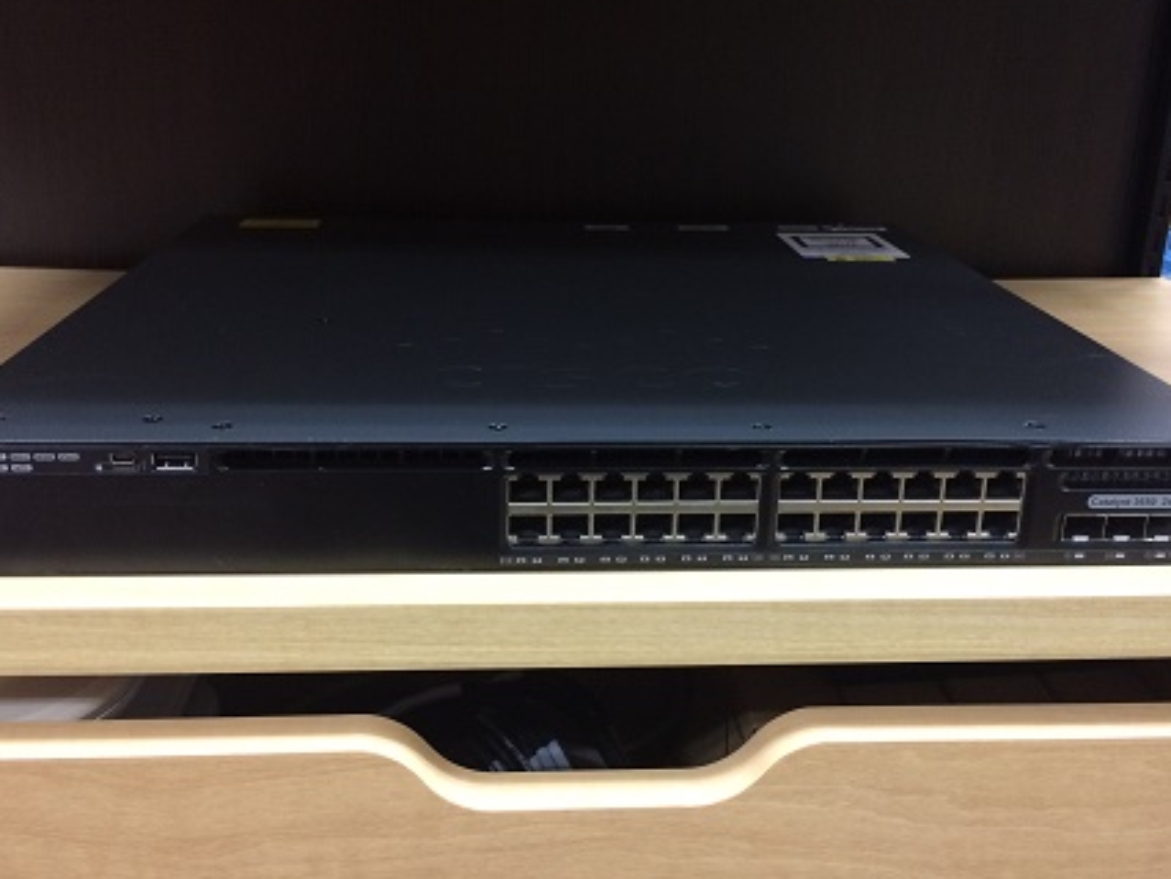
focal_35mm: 34
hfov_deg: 53.9
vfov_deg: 41.8
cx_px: 596
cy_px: 386
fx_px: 1151
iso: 320
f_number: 2.2
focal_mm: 4.15
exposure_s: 1/24
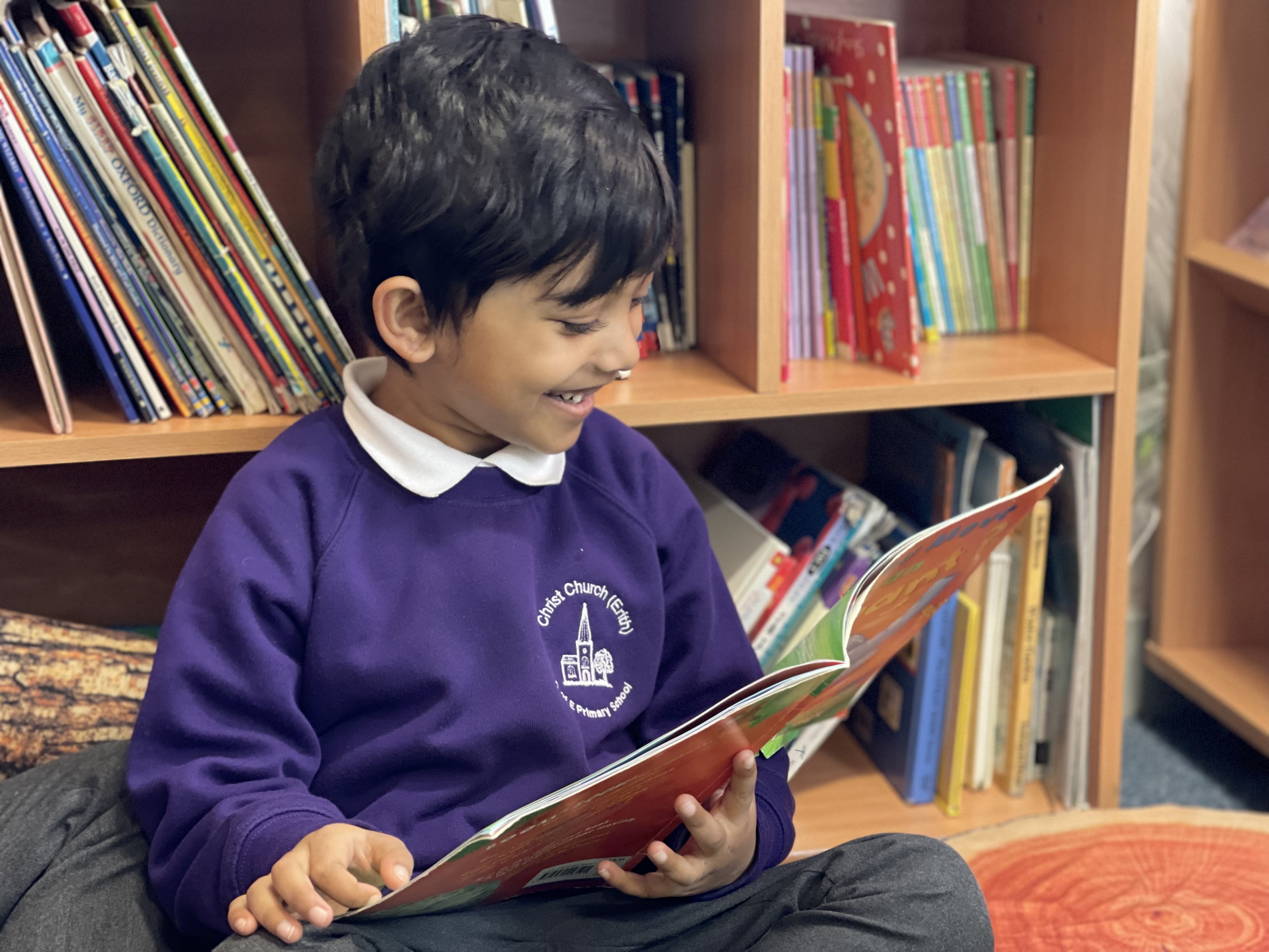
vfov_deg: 22.9
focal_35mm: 64
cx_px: 634
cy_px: 476
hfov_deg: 30.3
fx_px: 2346
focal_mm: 7.5
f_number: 2.2
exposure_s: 1/33
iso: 400
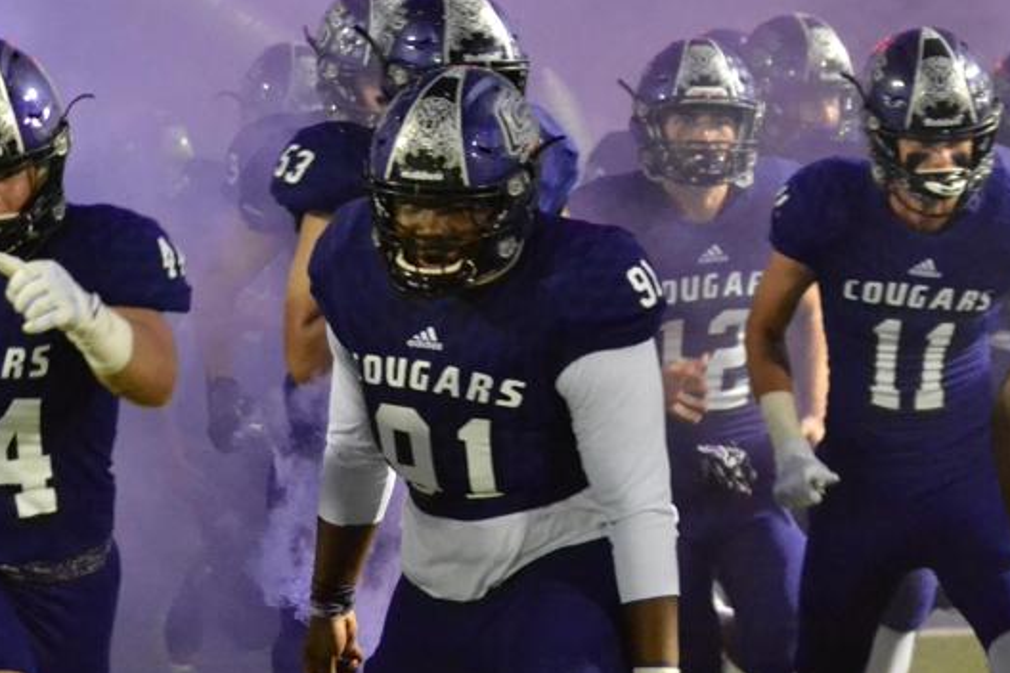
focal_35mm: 250
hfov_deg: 8.2
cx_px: 50
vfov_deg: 5.5
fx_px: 7013
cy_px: 250
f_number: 2.8
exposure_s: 1/250
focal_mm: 86
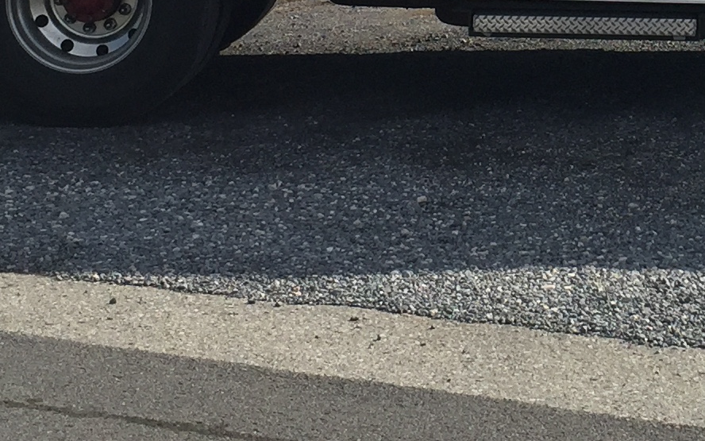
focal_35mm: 113
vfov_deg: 11.2
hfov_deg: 18.1
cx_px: 635
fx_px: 2171
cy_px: -176
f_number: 2.2
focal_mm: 4.15
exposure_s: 1/2475
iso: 32
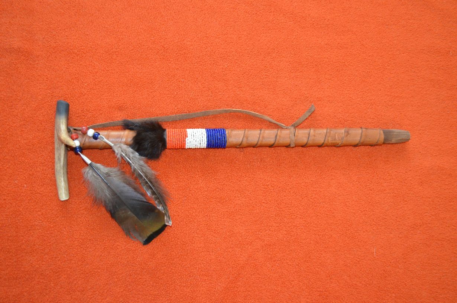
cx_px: 228
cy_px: 152
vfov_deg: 30.7
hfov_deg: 45.0
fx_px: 551
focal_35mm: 44
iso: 3200
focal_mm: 29
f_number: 4.5
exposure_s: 1/60
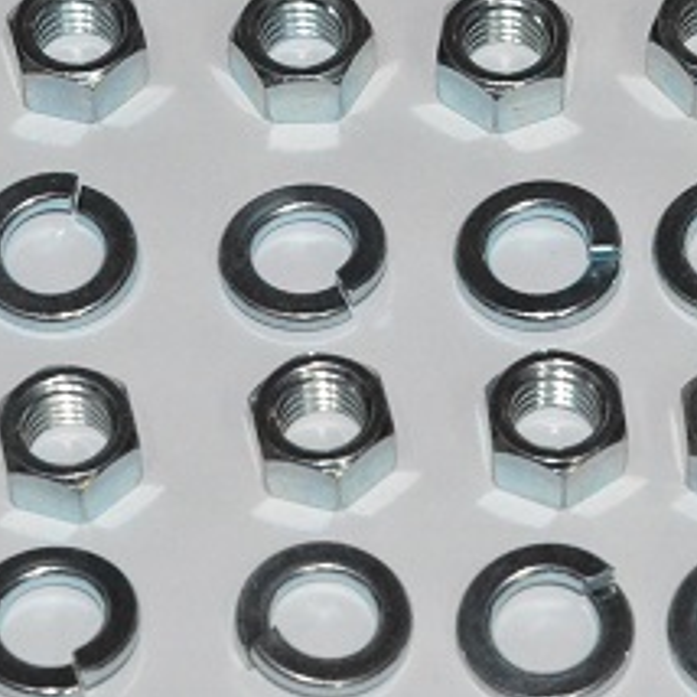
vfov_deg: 9.2
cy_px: 278
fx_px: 4328
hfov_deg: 9.2
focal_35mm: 190
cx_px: 342
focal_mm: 50
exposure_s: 1/250
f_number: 8
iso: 6400
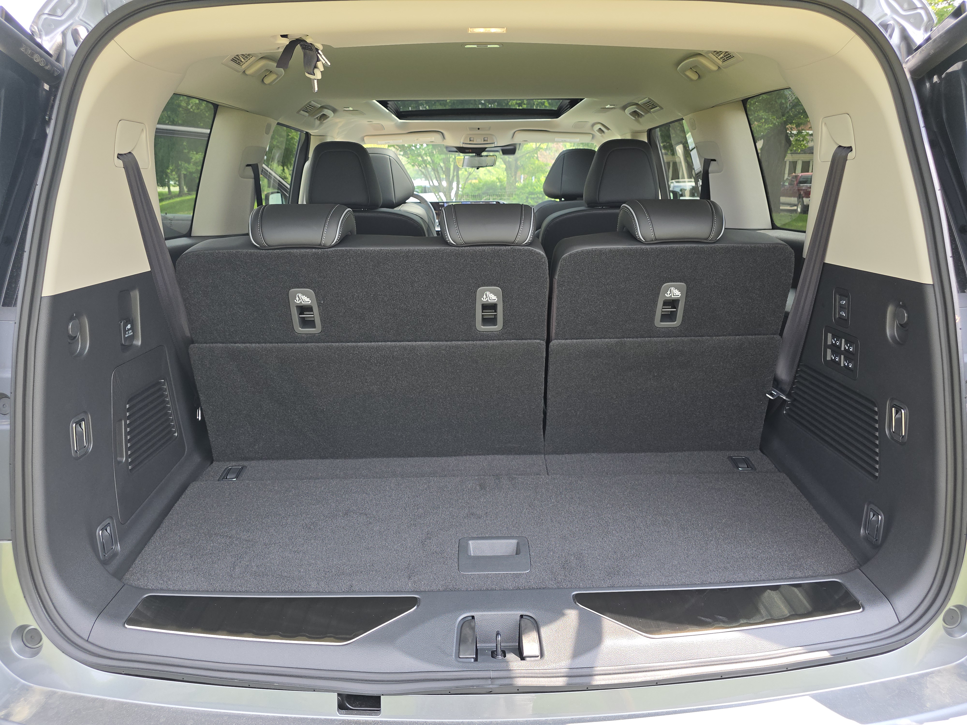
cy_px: 362
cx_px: 484
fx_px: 643
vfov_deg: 58.9
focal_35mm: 23
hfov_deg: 73.9
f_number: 1.7
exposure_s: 1/180
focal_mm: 6.3
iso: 32
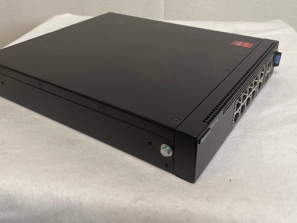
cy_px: 92
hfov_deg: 52.6
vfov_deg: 40.6
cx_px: 152
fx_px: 300
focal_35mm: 35
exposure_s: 1/274
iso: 32
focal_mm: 4.2
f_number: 1.6
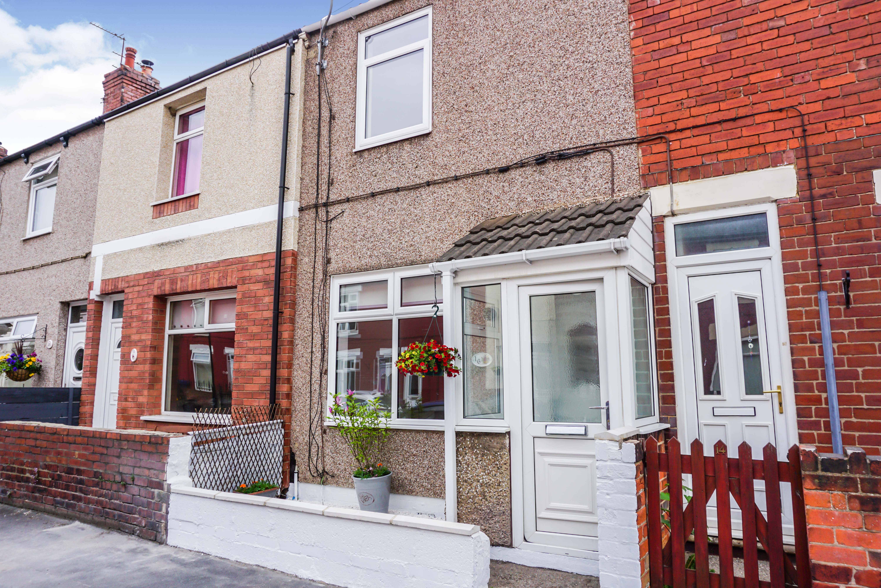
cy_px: 294
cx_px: 440
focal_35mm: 24
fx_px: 587
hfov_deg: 73.7
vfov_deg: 53.1
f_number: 10
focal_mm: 16
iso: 100
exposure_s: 1/100
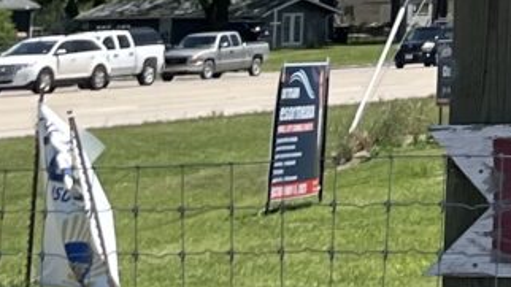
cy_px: -612
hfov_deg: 10.9
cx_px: 1005
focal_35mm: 180
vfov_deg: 6.2
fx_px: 2439
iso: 32
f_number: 1.6
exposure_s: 1/2882
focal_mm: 4.2
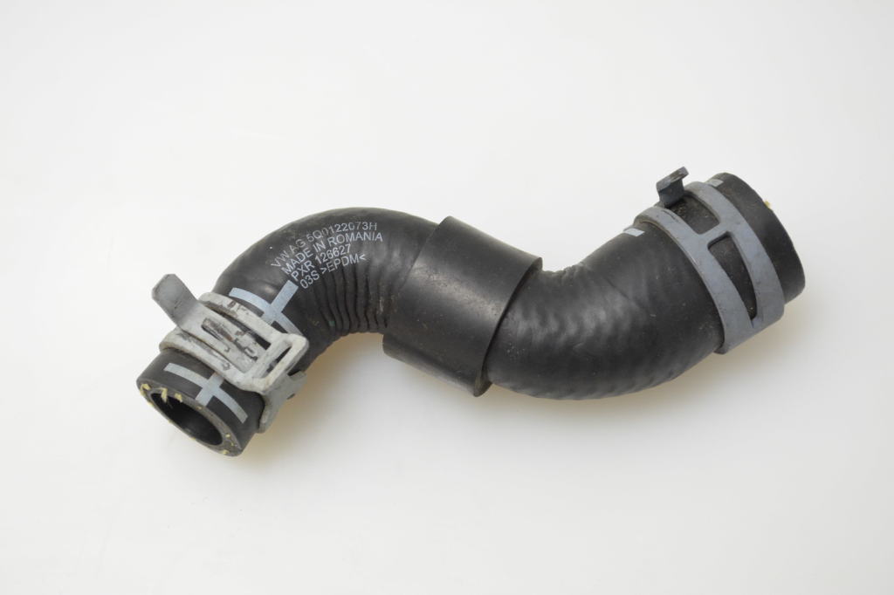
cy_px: 298
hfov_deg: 24.6
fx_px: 2048
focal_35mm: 82
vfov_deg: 16.5
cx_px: 447
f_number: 7.1
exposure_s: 1/200
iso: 2000
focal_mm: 55
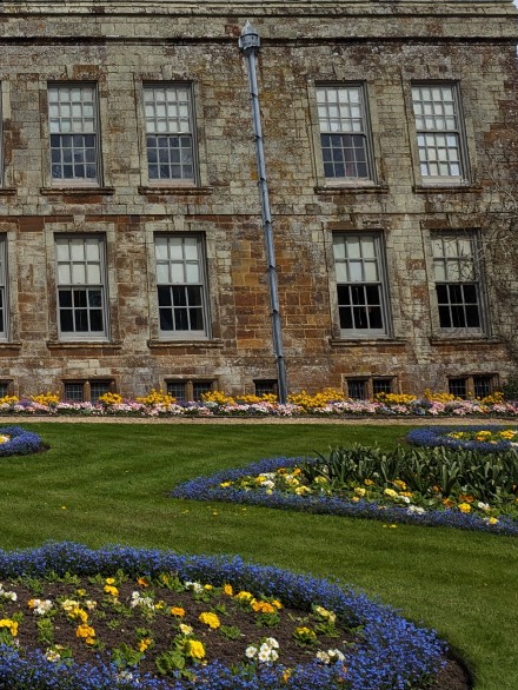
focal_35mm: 49
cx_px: -143
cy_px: 173
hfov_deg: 25.8
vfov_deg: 37.9
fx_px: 977
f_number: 1.85
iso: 49
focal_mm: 6.81
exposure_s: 1/2463
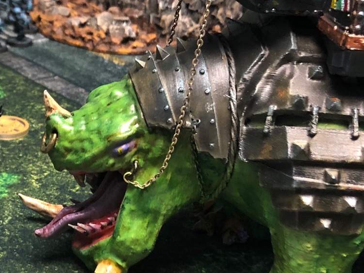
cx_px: 24
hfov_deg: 25.1
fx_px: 788
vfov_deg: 19.6
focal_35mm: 75
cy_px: 174
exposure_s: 1/15
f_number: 1.8
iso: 80
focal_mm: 3.99
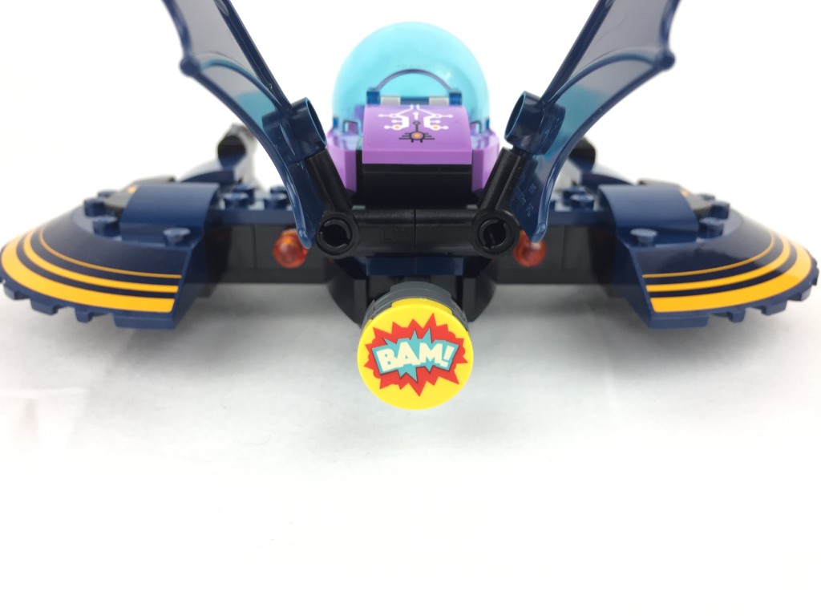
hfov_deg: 61.7
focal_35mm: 29
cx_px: 410
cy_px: 308
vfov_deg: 48.2
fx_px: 688
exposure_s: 1/60
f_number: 2.2
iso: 40
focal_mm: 4.15
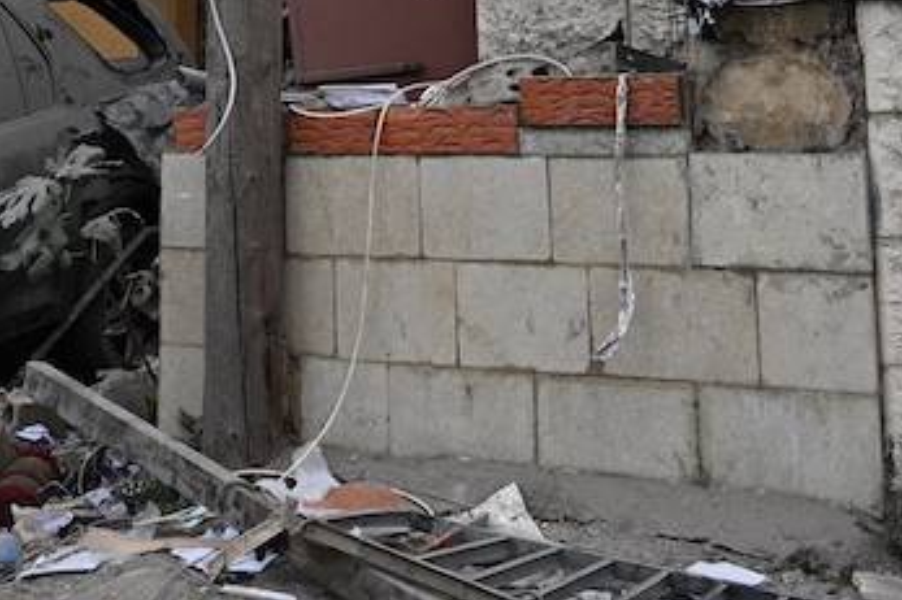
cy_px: -229
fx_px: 2079
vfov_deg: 15.5
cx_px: 182
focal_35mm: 83
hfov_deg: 24.1
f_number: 4
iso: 160
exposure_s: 1/125
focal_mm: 24
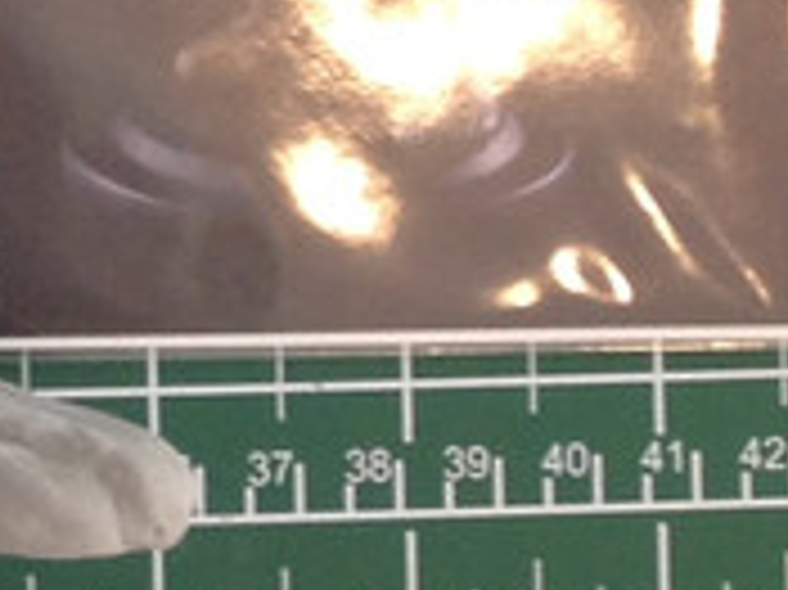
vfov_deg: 6.4
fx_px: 4868
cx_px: -1254
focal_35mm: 214
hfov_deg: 8.3
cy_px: -1076
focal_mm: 4.28
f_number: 2.4
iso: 50
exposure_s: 1/20
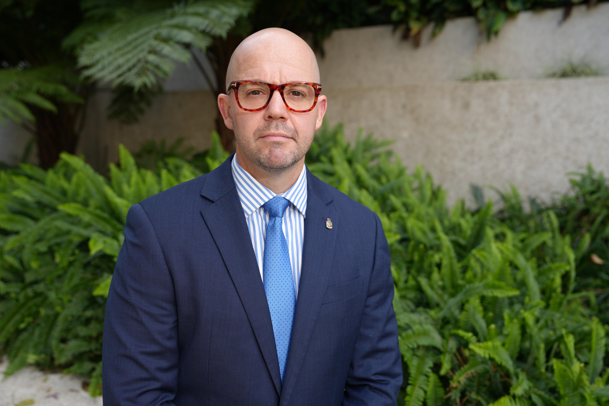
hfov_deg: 54.4
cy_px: 203
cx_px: 304
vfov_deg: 37.8
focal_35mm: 35
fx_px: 592
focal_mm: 35
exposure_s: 1/160
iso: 160
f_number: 4
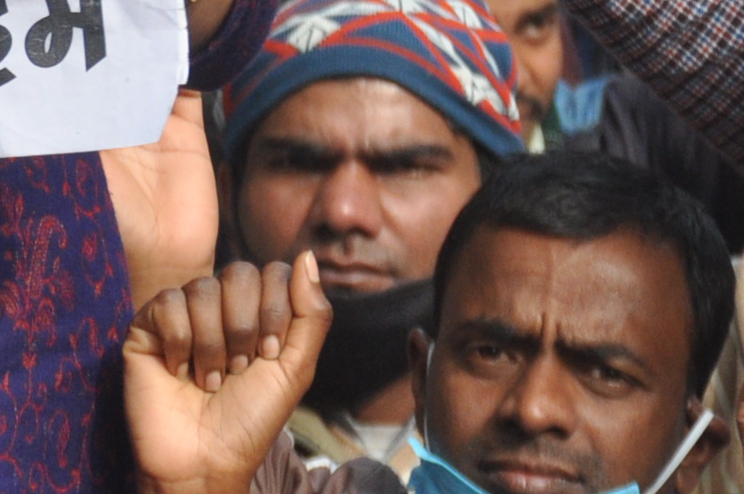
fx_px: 10780
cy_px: -240
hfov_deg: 3.9
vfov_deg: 2.6
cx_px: -366
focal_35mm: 522
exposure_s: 1/800
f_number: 7.1
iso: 640
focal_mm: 85
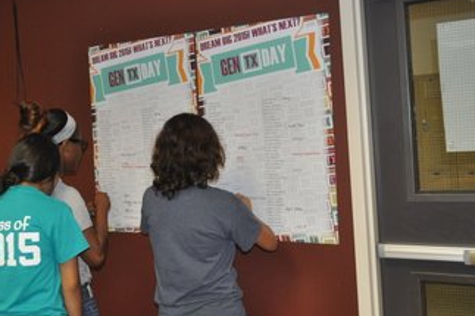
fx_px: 646
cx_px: 135
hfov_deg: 39.6
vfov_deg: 27.5
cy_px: 145
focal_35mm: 49
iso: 800
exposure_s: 1/60
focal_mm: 22
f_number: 4
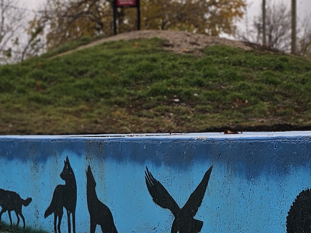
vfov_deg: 16.2
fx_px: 791
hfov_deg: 22.1
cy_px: 264
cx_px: 99
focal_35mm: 88
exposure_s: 1/616
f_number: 1.7
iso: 10
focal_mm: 6.3
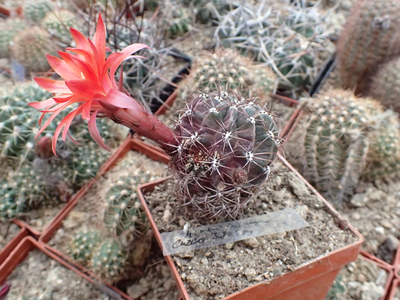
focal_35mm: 30
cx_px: 200
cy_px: 150
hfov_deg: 60.0
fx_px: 347
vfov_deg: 46.8
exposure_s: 1/60
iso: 800
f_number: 3.2
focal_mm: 5.5
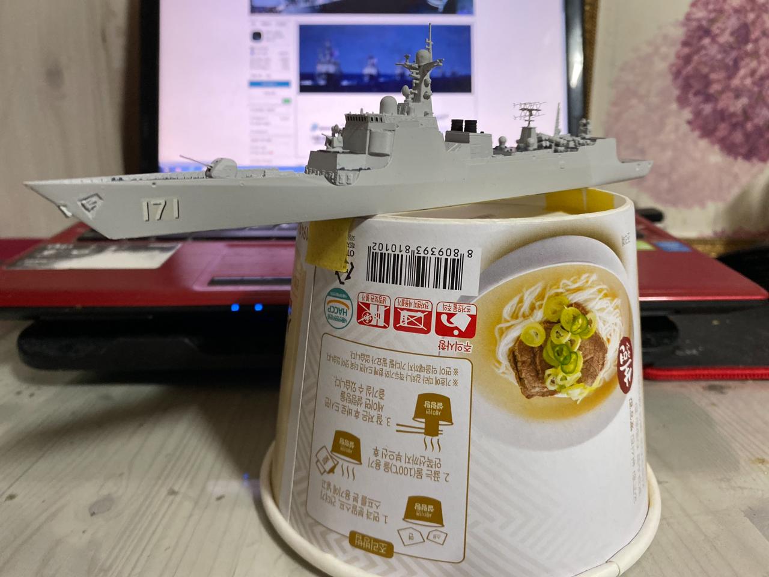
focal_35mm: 26
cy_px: 288
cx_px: 384
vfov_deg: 53.1
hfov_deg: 67.3
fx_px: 578
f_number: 1.8
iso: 320
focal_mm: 4.25
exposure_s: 1/60
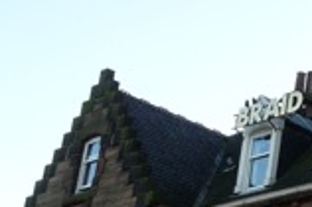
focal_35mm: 118
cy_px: 177
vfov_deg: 11.5
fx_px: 1022
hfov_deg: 14.8
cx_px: 592
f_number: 4
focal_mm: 4.6
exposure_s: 1/200
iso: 100
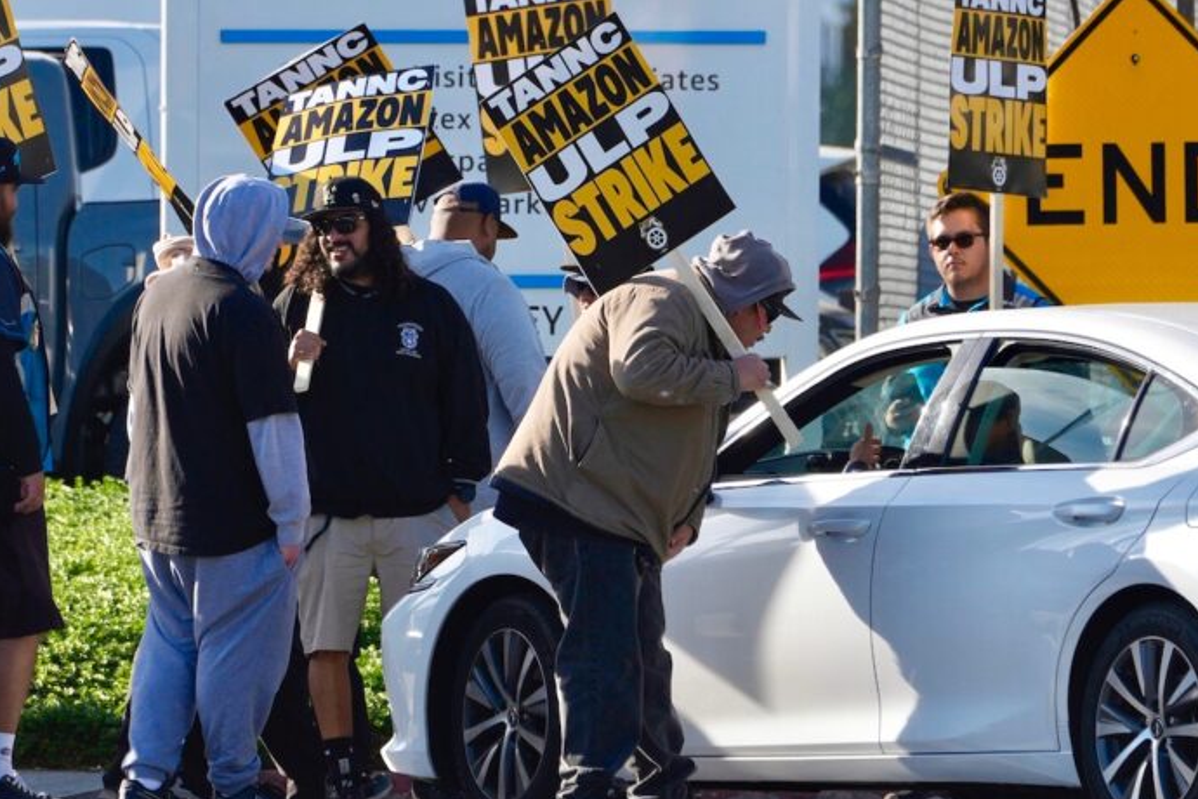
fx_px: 21230
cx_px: 531
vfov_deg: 2.2
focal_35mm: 638
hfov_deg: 3.2
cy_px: 247
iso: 250
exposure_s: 1/400
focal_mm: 400
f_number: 8
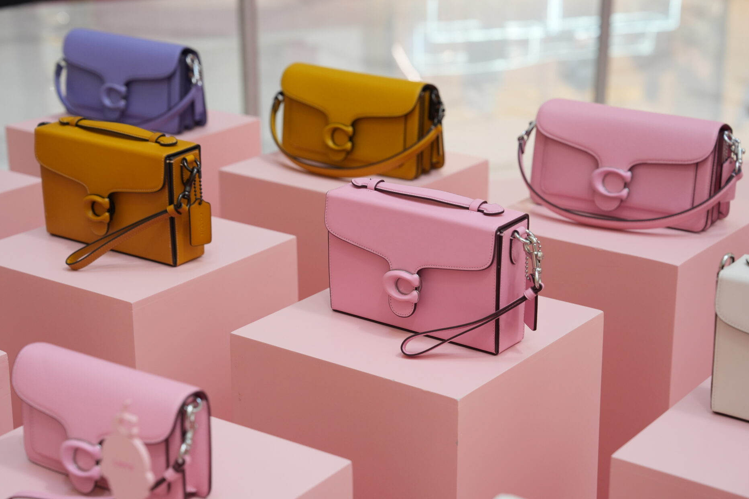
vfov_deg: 18.9
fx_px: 1498
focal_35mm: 72
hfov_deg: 28.1
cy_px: 252
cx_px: 379
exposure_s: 1/160
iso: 1250
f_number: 4.5
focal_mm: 70
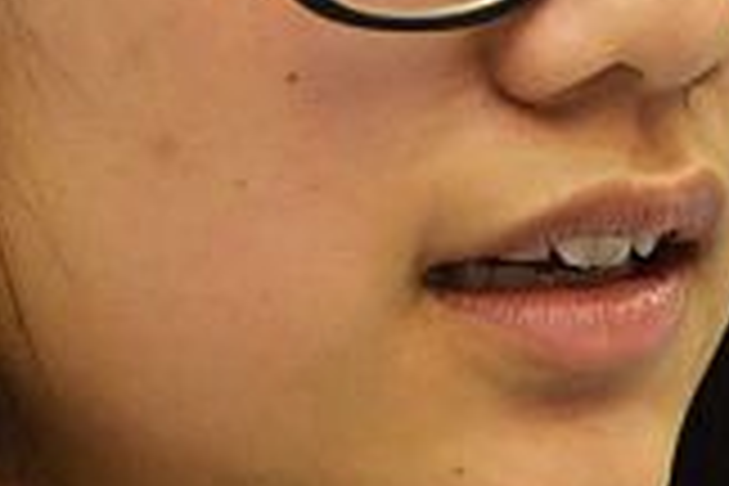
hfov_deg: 4.0
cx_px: 248
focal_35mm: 519
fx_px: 10509
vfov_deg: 2.6
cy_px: 110
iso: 1000
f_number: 3.2
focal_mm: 70
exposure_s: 1/200
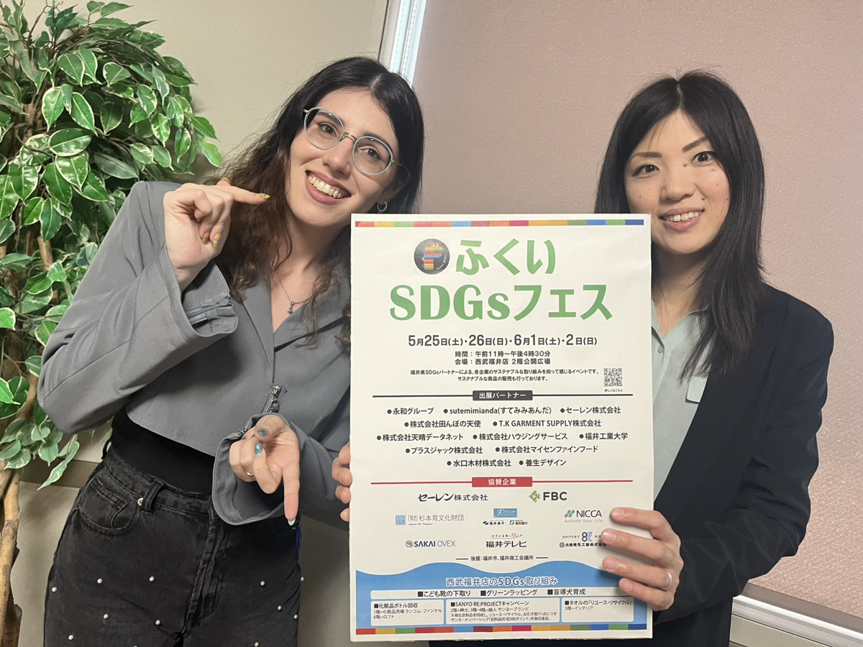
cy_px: 324
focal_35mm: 26
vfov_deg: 53.1
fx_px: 648
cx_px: 432
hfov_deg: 67.3
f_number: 1.6
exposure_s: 1/60
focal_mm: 5.1
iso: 160
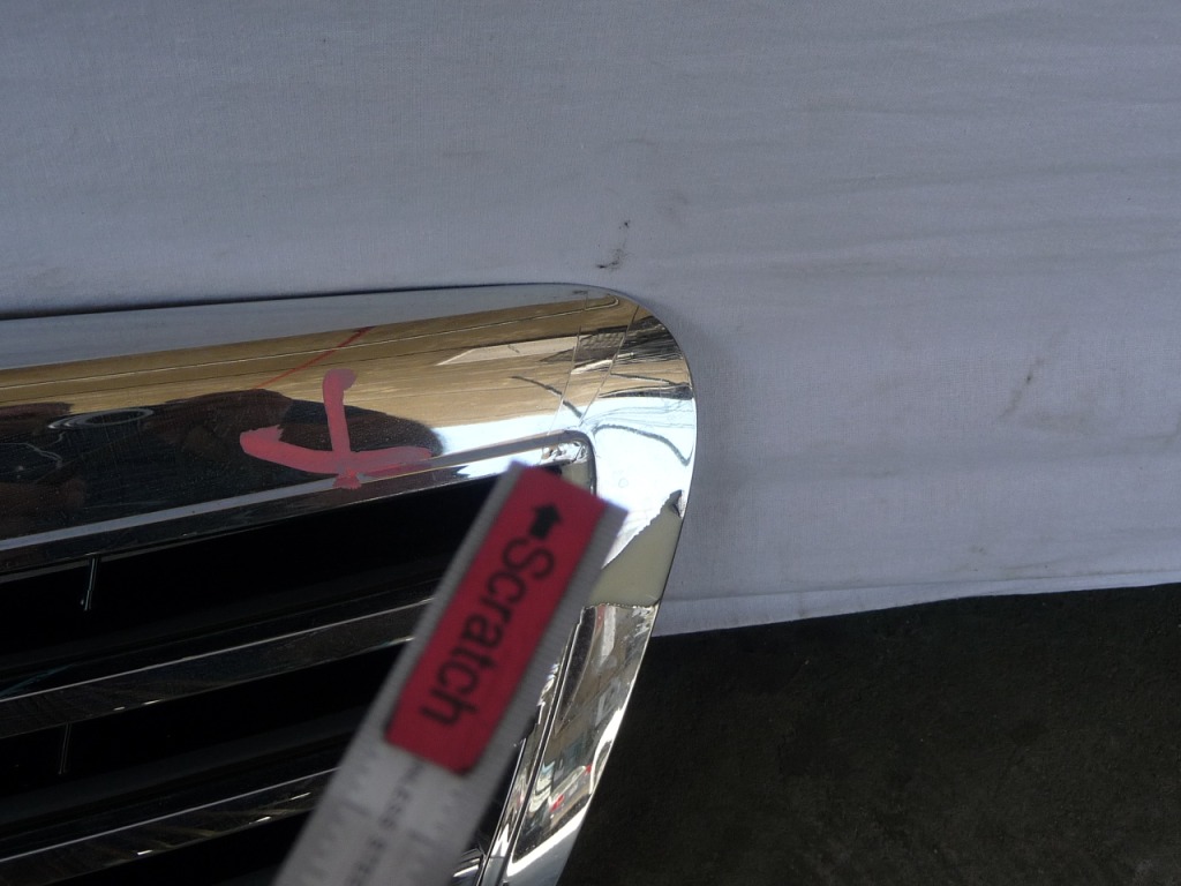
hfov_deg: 38.9
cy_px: 443
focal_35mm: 49
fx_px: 1672
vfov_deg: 29.7
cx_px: 590
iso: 100
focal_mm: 6
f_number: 3.7
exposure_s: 1/160
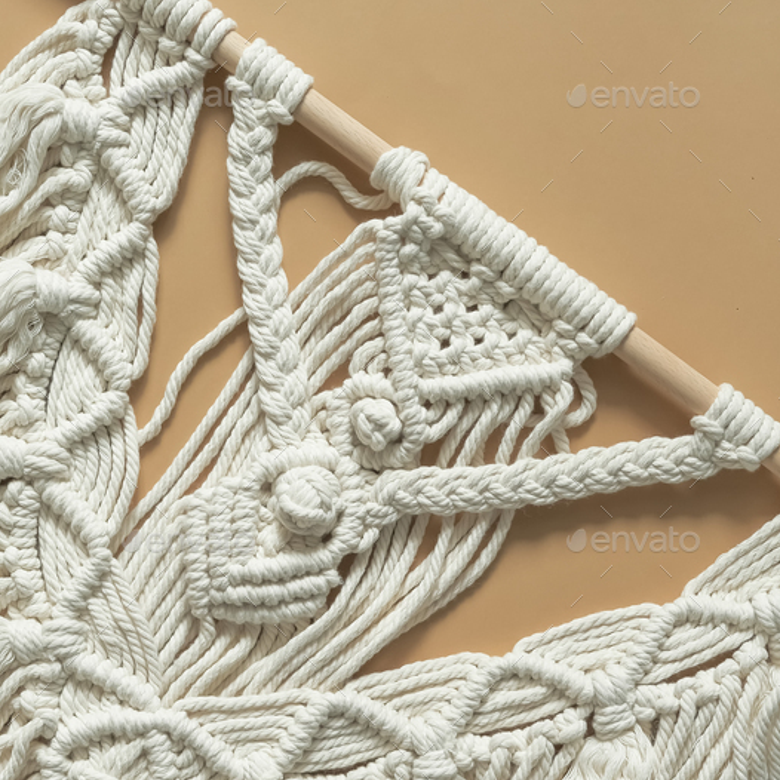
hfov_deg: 24.7
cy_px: 530
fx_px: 1785
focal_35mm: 70
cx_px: 406
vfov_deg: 24.5
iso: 200
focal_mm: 32.9
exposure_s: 1/8
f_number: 3.6
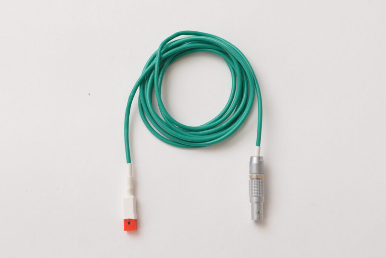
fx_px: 590
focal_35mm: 55
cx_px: 193
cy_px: 129
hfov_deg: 36.2
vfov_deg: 24.7
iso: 500
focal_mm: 55
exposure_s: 1/200
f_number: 7.1
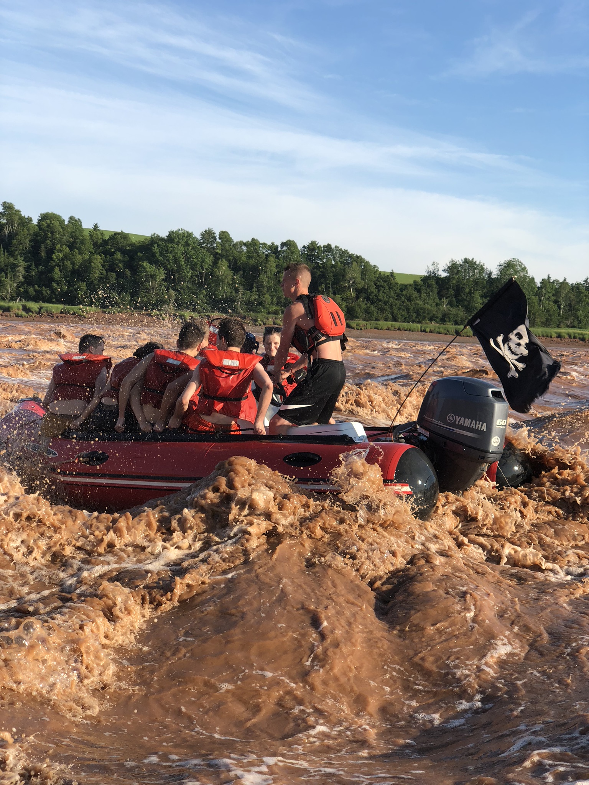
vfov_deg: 36.8
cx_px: 294
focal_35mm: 52
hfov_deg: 28.0
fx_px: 1180
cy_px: 392
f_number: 2.4
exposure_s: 1/695
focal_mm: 6
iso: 16
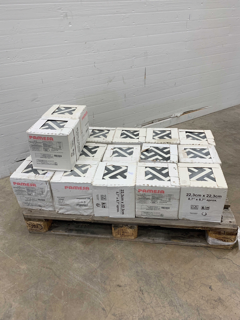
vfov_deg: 67.3
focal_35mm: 26
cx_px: 120
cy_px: 160
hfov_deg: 53.1
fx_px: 240
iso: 100
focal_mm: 4.25
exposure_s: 1/115
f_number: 1.8
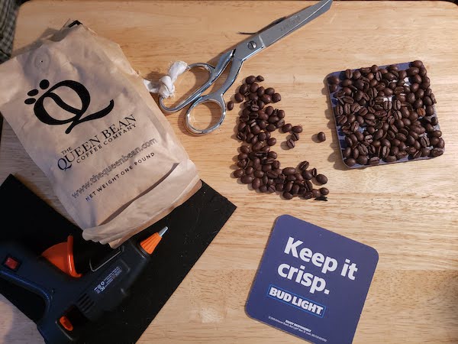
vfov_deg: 53.1
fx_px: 344
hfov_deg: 67.3
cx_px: 229
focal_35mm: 26
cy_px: 172
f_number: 1.5
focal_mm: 4.3
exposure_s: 1/40
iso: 250
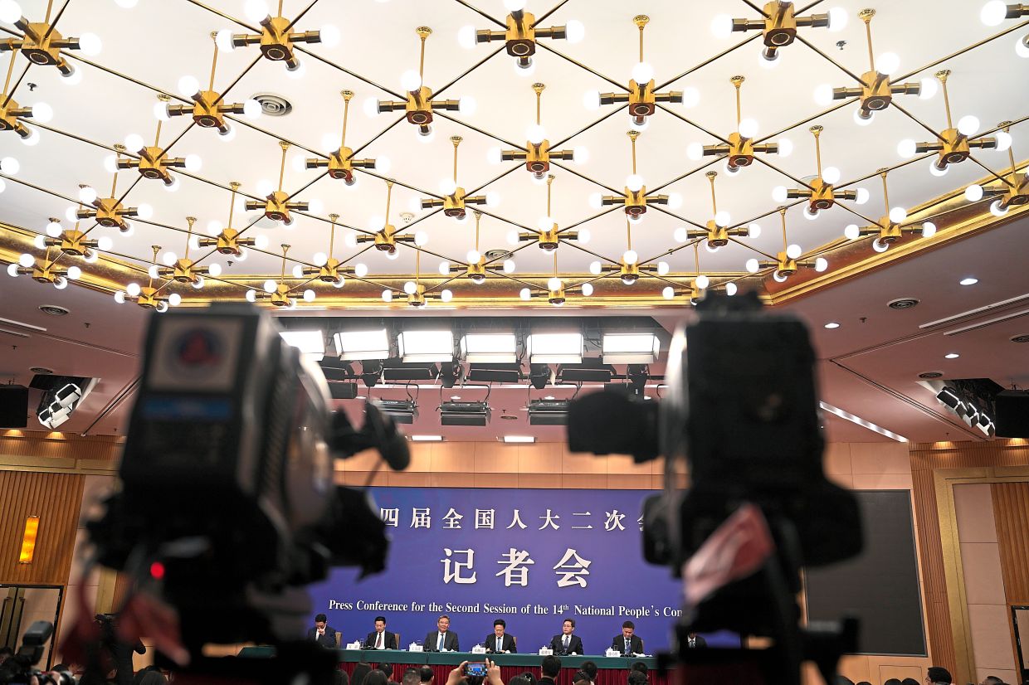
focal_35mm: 32
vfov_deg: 41.1
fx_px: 914
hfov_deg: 58.7
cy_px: 342
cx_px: 514
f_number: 2.8
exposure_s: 1/320
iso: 200
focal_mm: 32
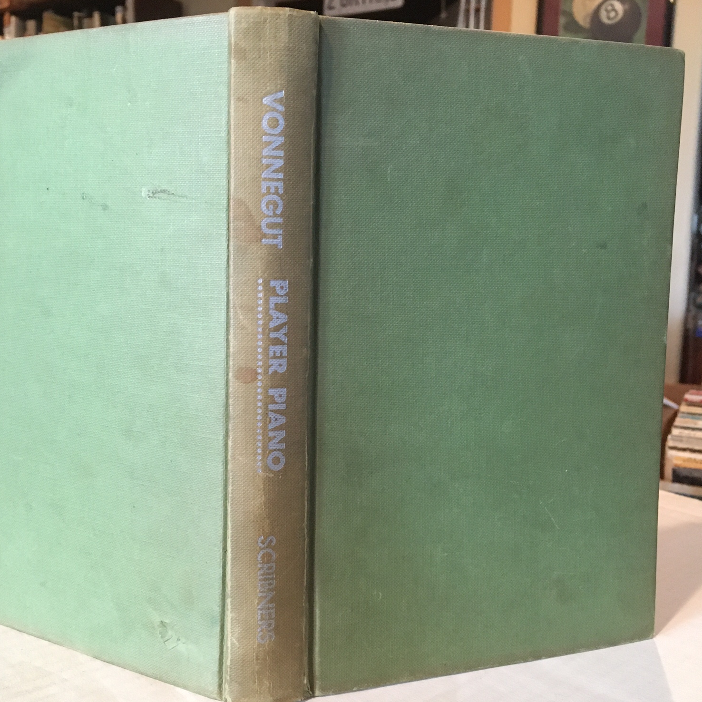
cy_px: 353
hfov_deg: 47.0
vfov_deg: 47.2
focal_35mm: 35
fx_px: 803
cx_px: 293
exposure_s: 1/20
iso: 200
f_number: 2.2
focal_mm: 4.15
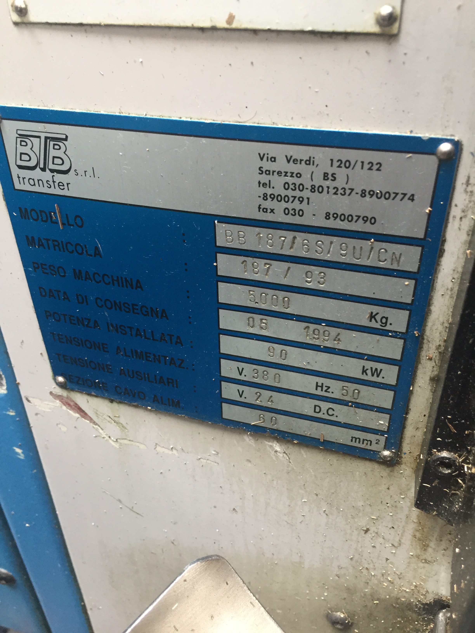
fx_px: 531
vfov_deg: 61.7
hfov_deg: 48.2
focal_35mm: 29
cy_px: 316
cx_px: 238
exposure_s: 1/33
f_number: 2.2
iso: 160
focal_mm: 4.15
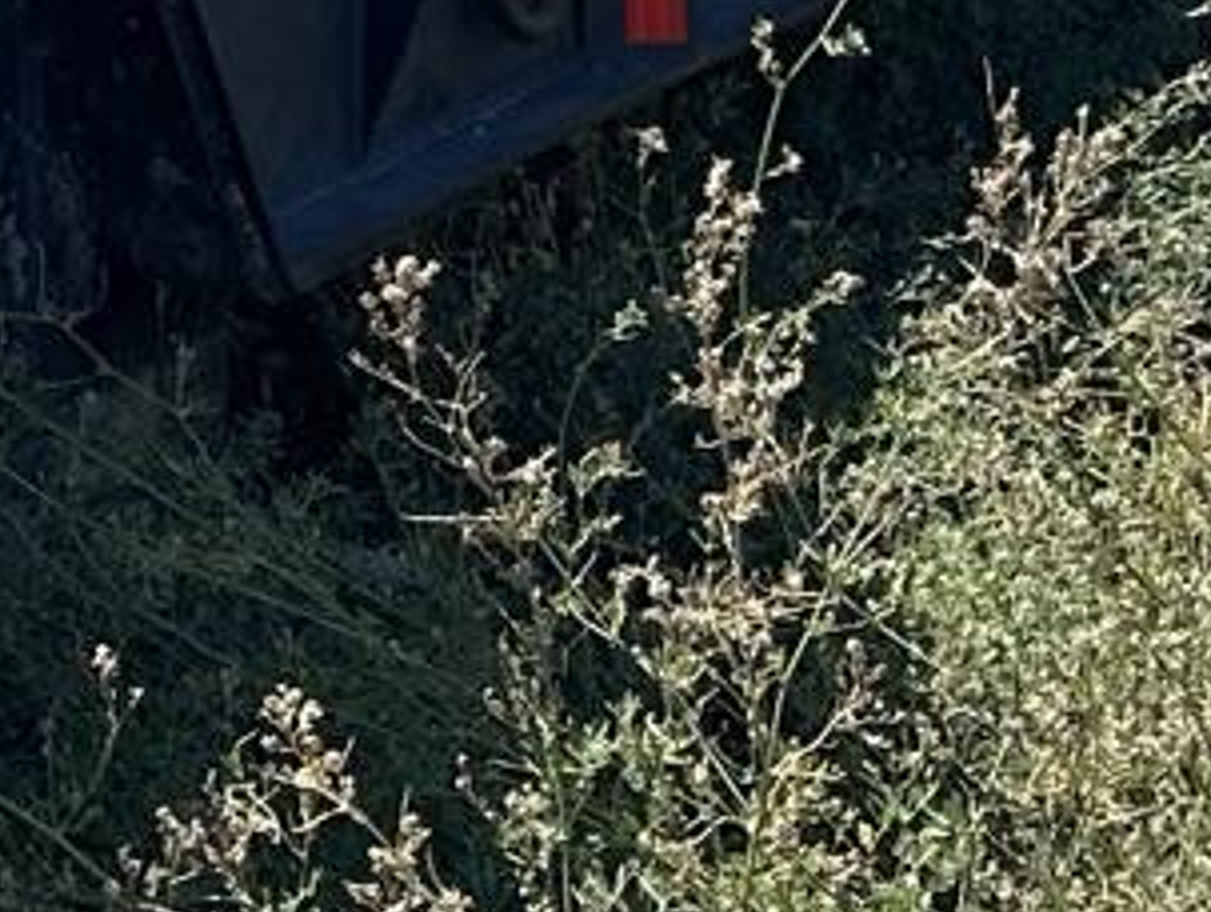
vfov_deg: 8.1
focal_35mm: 162
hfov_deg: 11.3
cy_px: -1608
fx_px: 5674
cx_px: -975
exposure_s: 1/4348
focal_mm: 6.86
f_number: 1.78
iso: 80
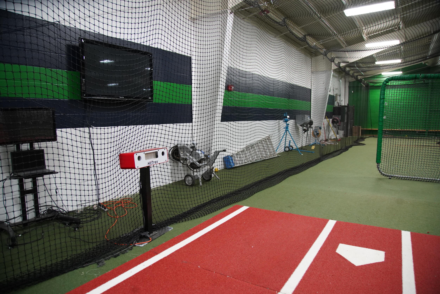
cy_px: 147
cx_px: 220
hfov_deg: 73.7
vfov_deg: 53.1
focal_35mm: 24
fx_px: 293
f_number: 4
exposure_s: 1/160
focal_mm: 24
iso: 3200
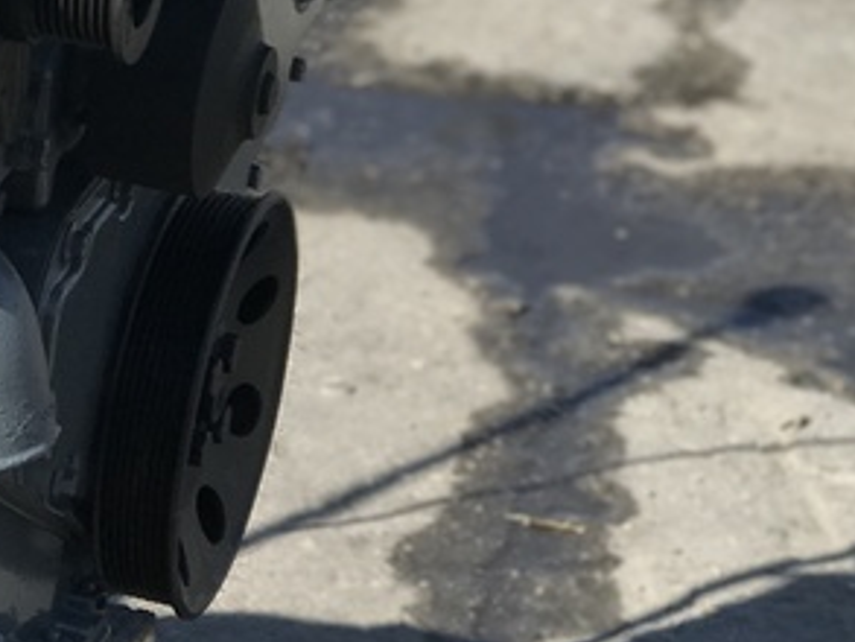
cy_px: -70
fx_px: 4917
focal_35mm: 199
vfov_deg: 7.4
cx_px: -511
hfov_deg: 9.6
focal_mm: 6.6
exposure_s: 1/833
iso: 20
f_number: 2.8
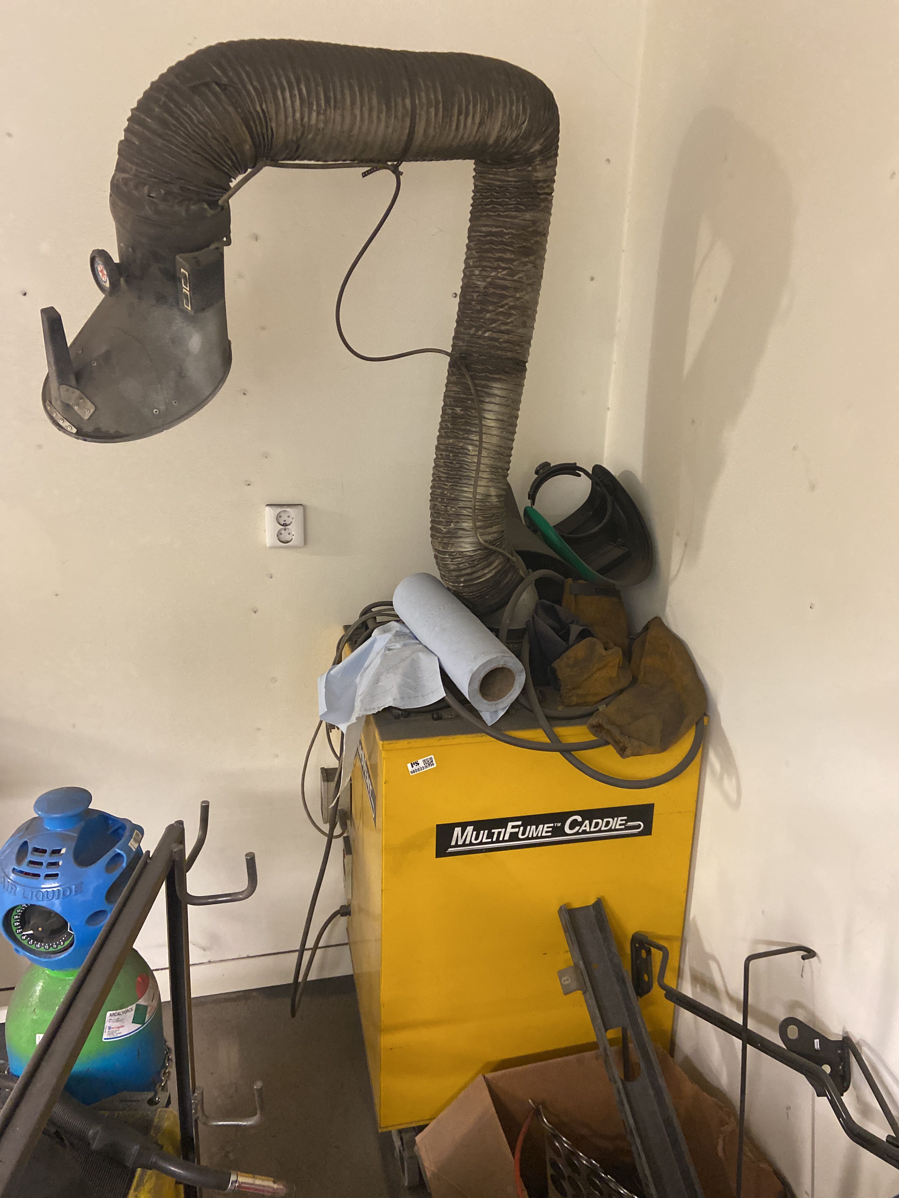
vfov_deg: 67.3
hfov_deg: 53.1
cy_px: 599
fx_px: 900
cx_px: 450
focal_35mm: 26
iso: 400
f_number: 1.8
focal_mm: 4.25
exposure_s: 1/33
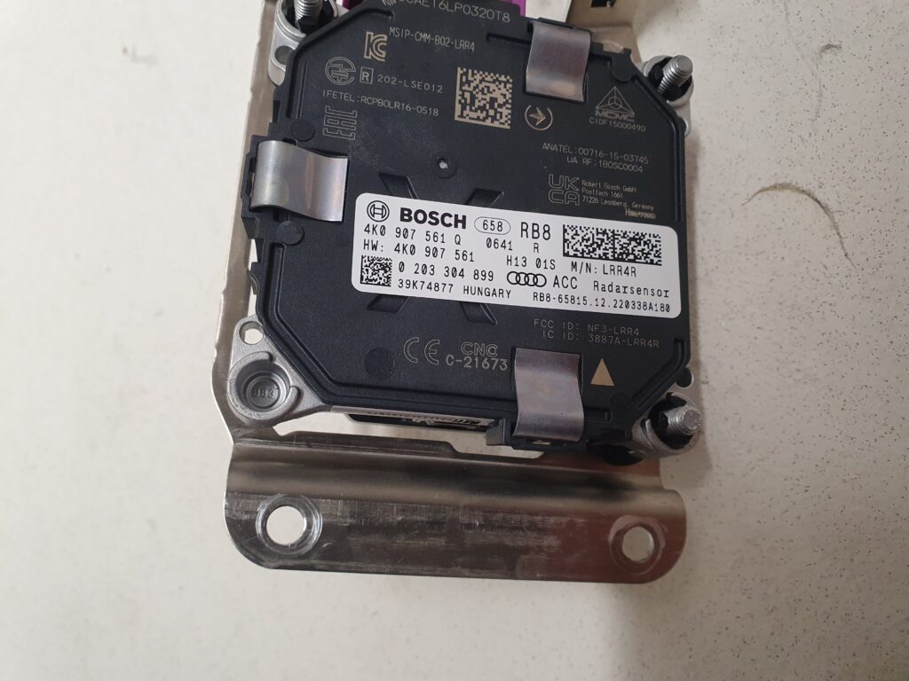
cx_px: 454
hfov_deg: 67.3
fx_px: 683
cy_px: 340
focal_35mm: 26
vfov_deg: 53.1
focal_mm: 4.32
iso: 250
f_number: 2.4
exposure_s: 1/100
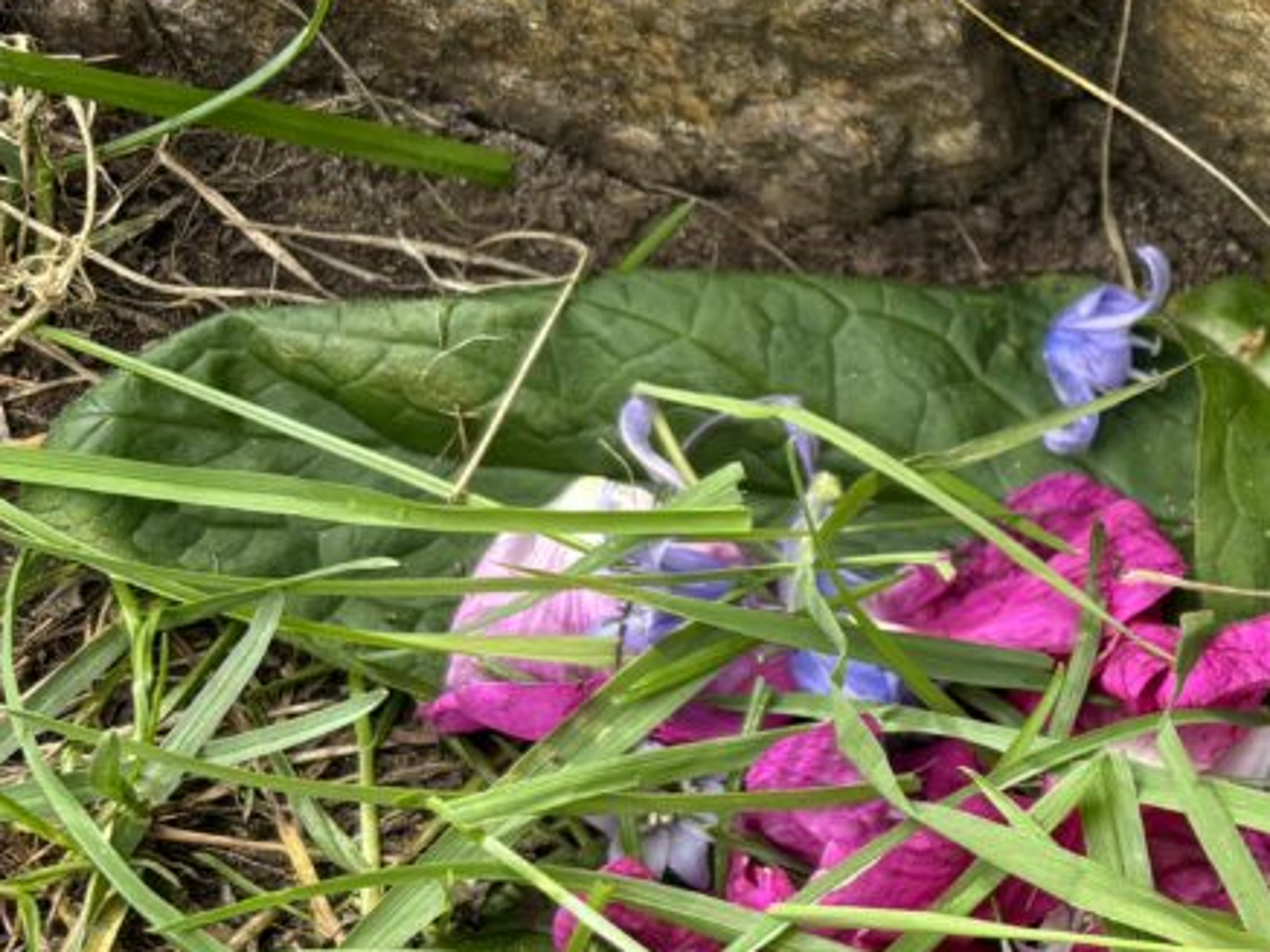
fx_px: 2752
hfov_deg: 22.3
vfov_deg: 19.5
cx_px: 1805
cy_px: 727
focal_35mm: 75
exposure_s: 1/303
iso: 50
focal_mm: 5.96
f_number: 1.6
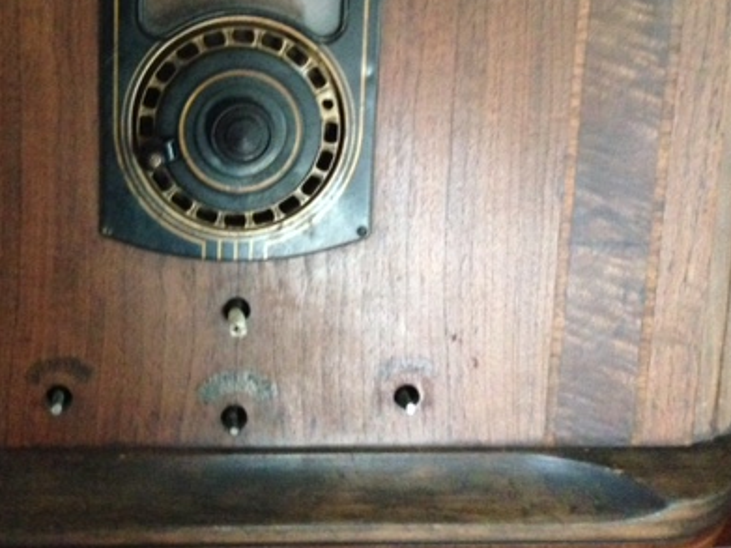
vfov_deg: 26.8
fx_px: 1140
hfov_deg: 35.0
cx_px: 206
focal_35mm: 54
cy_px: 166
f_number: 2.4
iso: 800
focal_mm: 4.12
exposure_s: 1/15
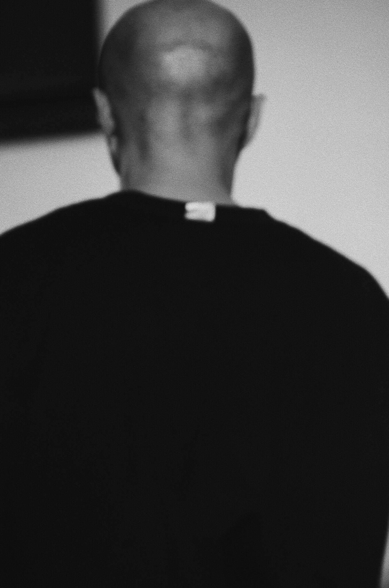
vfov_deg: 4.6
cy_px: 294
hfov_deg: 3.0
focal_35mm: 450
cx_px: 194
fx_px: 7328
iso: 800
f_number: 6.3
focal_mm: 300
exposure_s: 1/8000
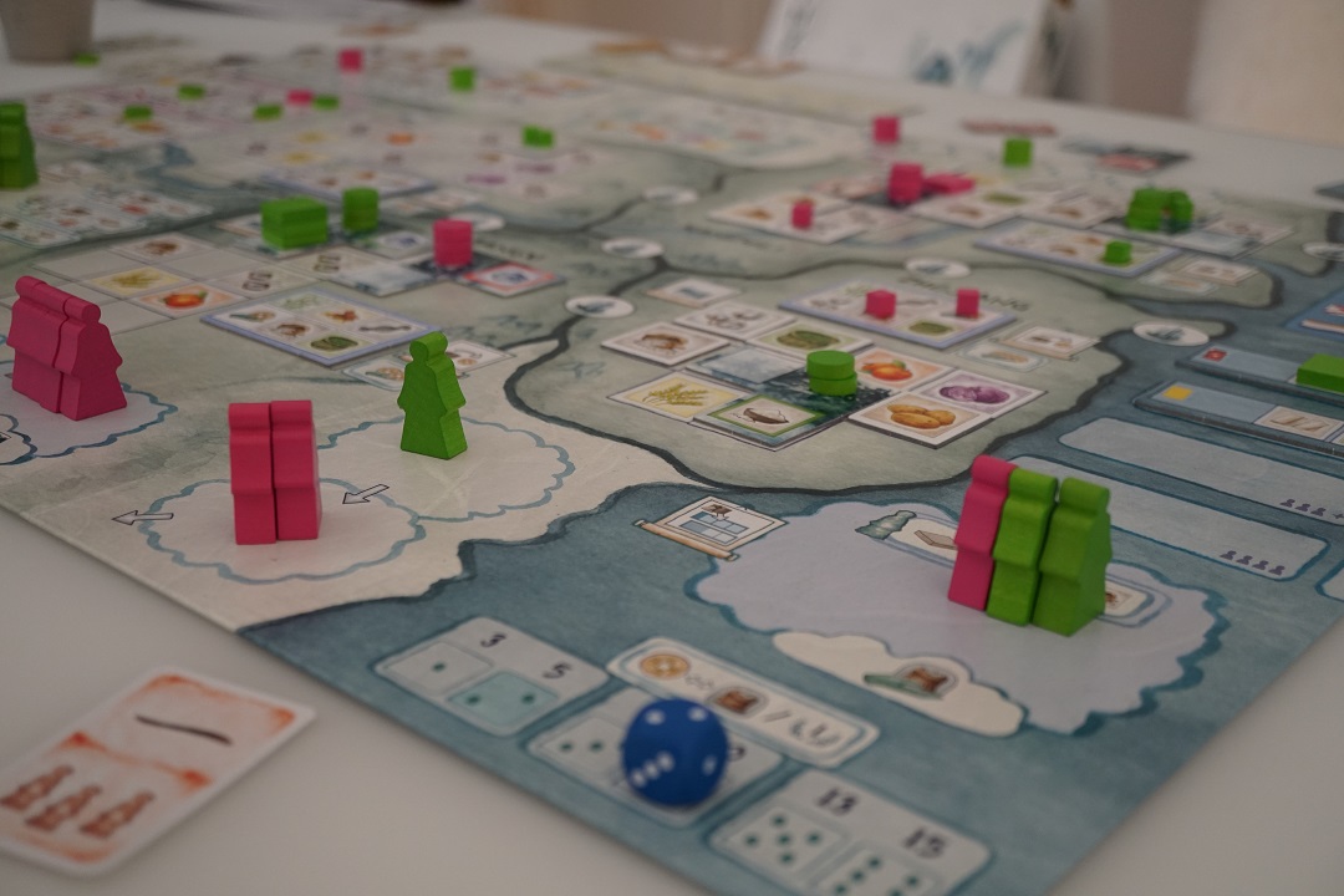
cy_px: 448
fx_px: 1680
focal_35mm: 45
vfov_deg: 29.9
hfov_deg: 43.6
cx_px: 672
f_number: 4
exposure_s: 1/160
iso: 800
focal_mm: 30
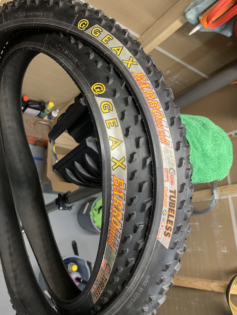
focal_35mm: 26
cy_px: 158
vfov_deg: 67.3
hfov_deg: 53.1
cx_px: 118
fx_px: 237
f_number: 1.8
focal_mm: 4.25
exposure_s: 1/60
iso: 64
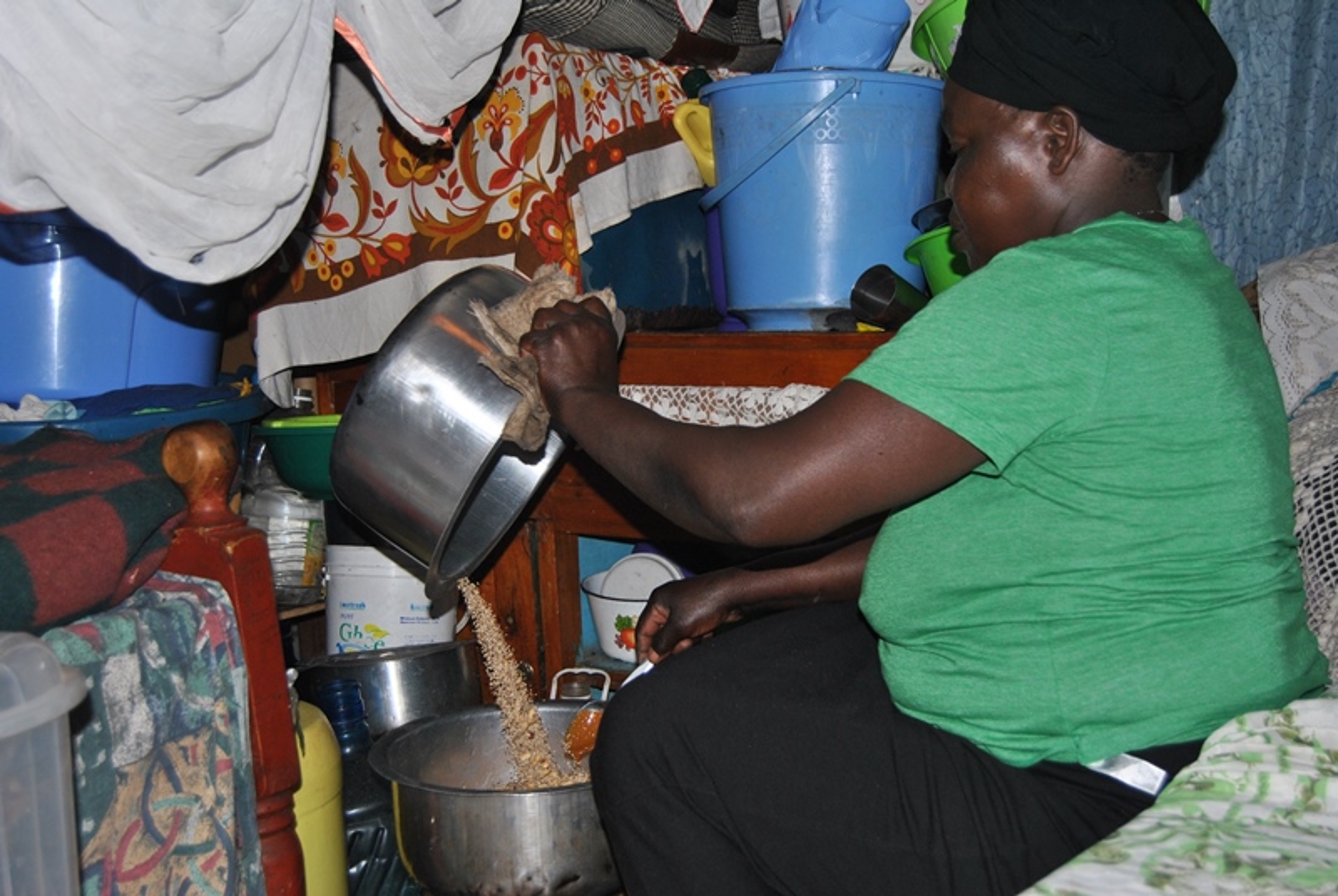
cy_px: 448
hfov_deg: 43.5
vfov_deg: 30.0
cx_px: 669
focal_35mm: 45
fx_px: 1675
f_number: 4.2
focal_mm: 30
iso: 200
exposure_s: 1/60
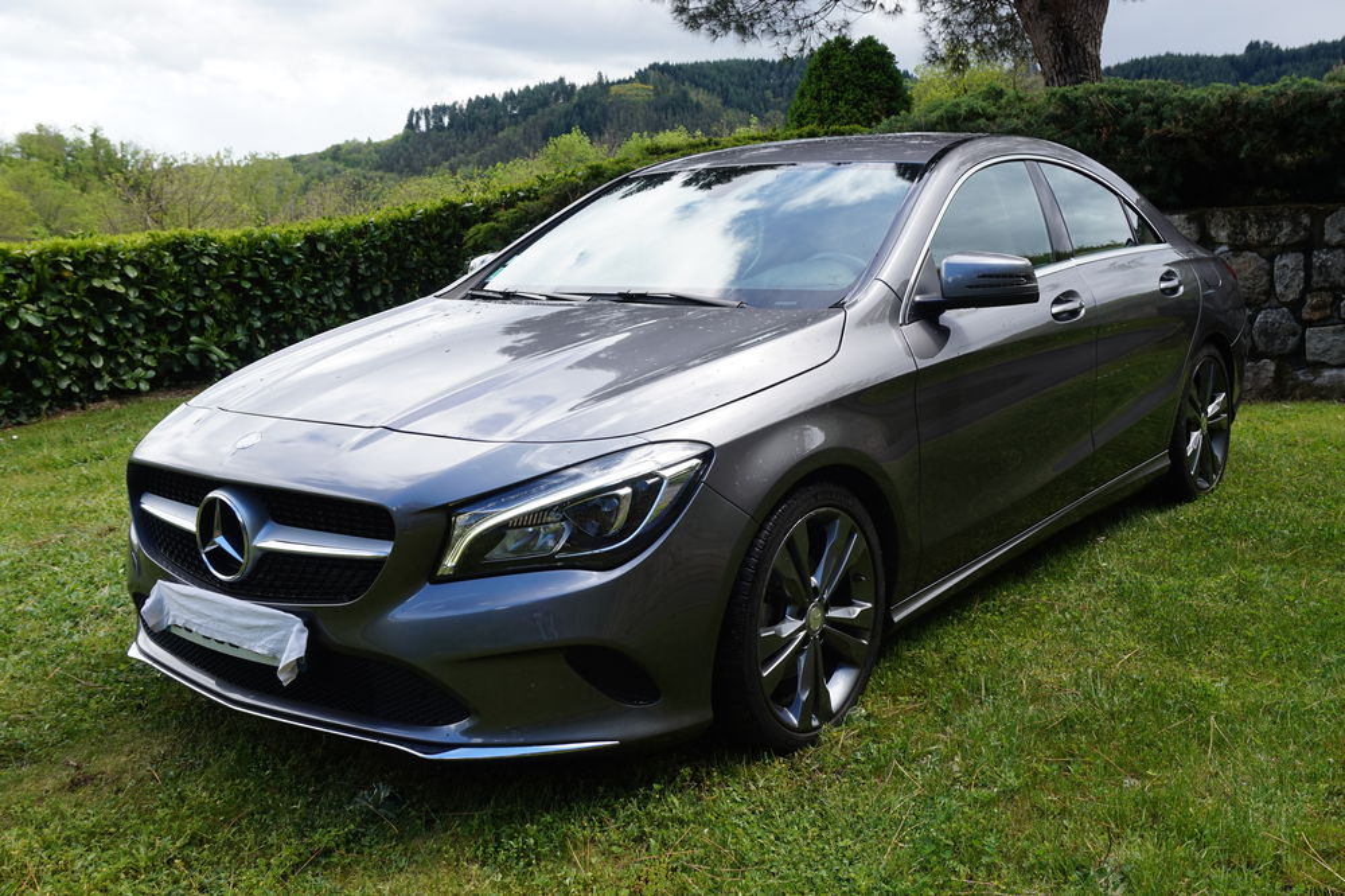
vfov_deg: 36.8
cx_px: 672
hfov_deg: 53.1
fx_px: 1344
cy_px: 448
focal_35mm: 36
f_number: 8
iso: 100
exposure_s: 1/80
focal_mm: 24
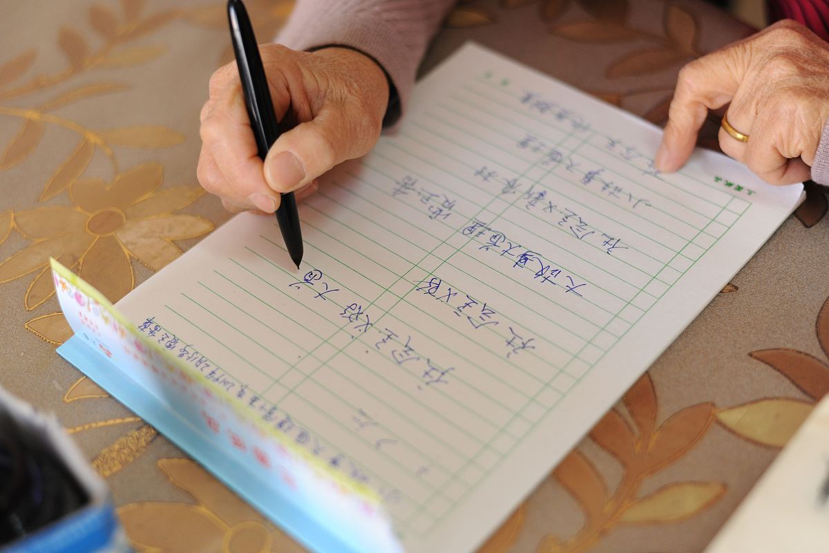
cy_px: 276
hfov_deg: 39.6
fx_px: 1151
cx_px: 414
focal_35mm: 50
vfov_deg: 27.0
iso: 800
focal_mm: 50
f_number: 2.5
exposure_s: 1/200
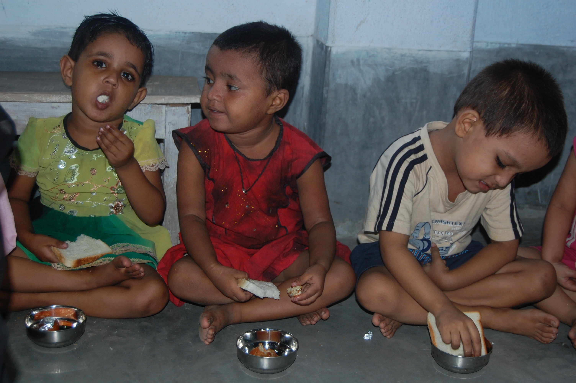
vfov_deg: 23.7
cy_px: 192
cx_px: 288
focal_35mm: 57
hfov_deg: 35.1
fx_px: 911
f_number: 5
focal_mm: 38
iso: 400
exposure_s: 1/60
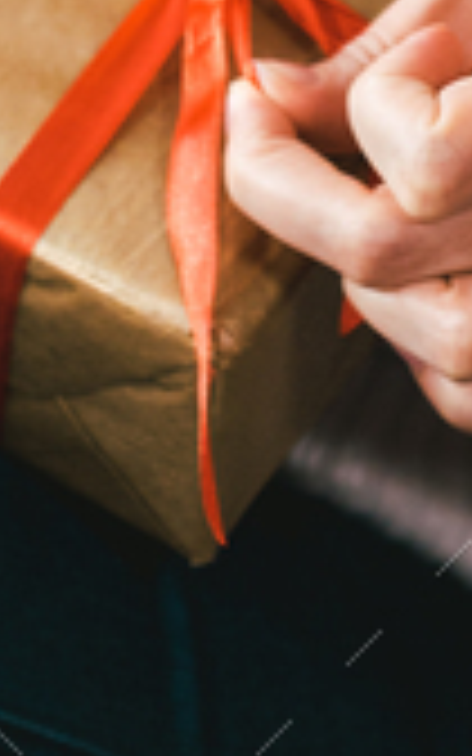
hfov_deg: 2.9
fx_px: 9406
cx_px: 117
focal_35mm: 457
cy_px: -1188
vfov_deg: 4.5
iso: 400
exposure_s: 1/250
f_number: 2.8
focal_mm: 85
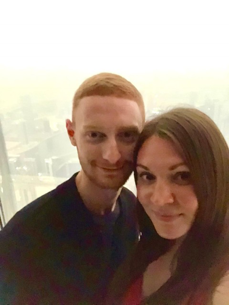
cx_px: 114
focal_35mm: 32
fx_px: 282
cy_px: 152
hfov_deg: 44.2
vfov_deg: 56.8
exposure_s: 1/17
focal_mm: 2.87
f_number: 2.2
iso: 2000
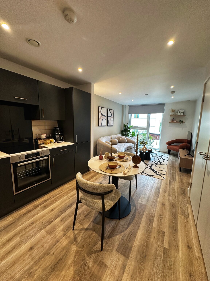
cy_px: 140
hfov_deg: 85.7
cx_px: 105
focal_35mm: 14
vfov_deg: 102.1
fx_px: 113
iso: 200
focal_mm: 2.22
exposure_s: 1/100
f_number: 2.2
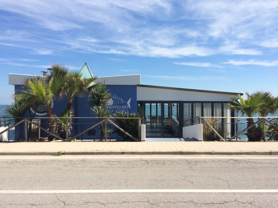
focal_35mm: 29
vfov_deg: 48.2
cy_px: 104
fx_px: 233
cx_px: 139
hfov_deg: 61.7
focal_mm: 4.15
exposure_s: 1/2160
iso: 32
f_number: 2.2
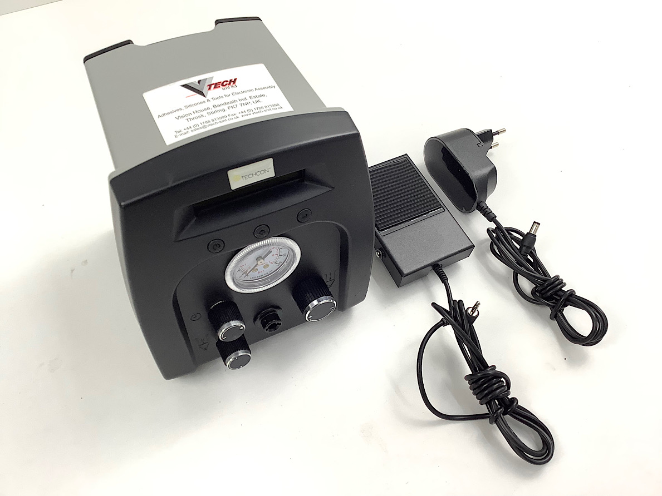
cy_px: 248
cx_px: 331
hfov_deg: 58.3
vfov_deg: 45.4
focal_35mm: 31
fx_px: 593
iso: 64
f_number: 2.4
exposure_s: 1/100
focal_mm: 3.3
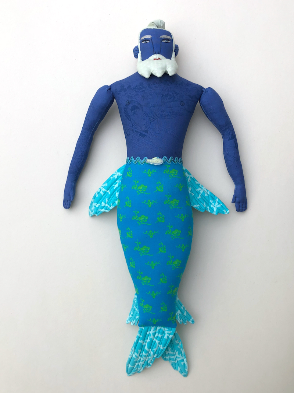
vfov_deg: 63.4
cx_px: 147
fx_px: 317
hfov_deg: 49.7
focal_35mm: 28
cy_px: 196
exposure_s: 1/284
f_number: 1.8
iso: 20
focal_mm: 3.99
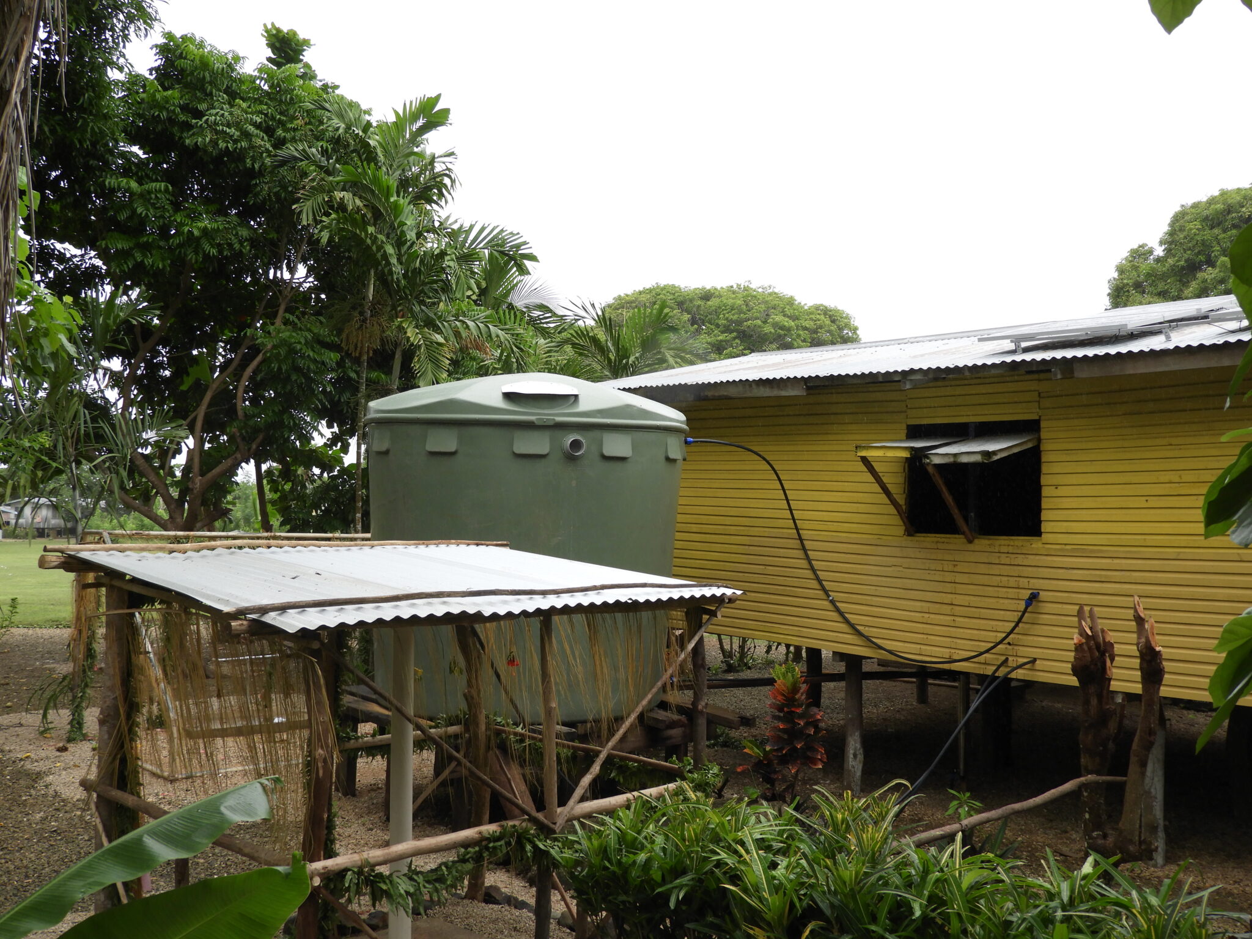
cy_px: 470
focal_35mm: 33
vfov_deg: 42.9
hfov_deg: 55.4
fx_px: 1194
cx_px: 626
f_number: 3.6
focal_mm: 5.9
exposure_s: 1/250
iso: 100
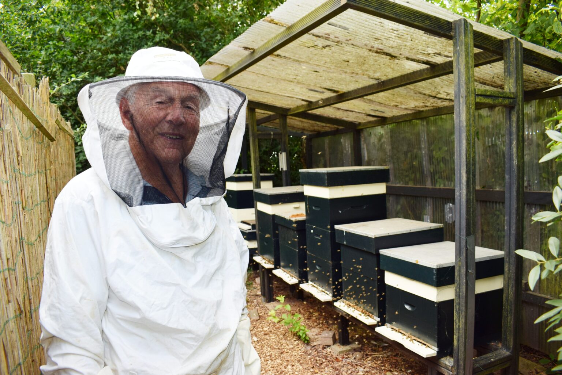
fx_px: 422
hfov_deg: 67.3
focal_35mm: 27
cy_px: 188
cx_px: 281
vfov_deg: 48.0
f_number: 5.6
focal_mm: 18
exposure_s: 1/125
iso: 220
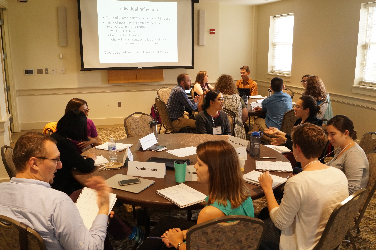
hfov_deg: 57.3
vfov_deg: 39.9
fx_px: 344
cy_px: 125
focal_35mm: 33
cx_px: 188
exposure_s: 1/40
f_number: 8
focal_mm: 22
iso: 1600
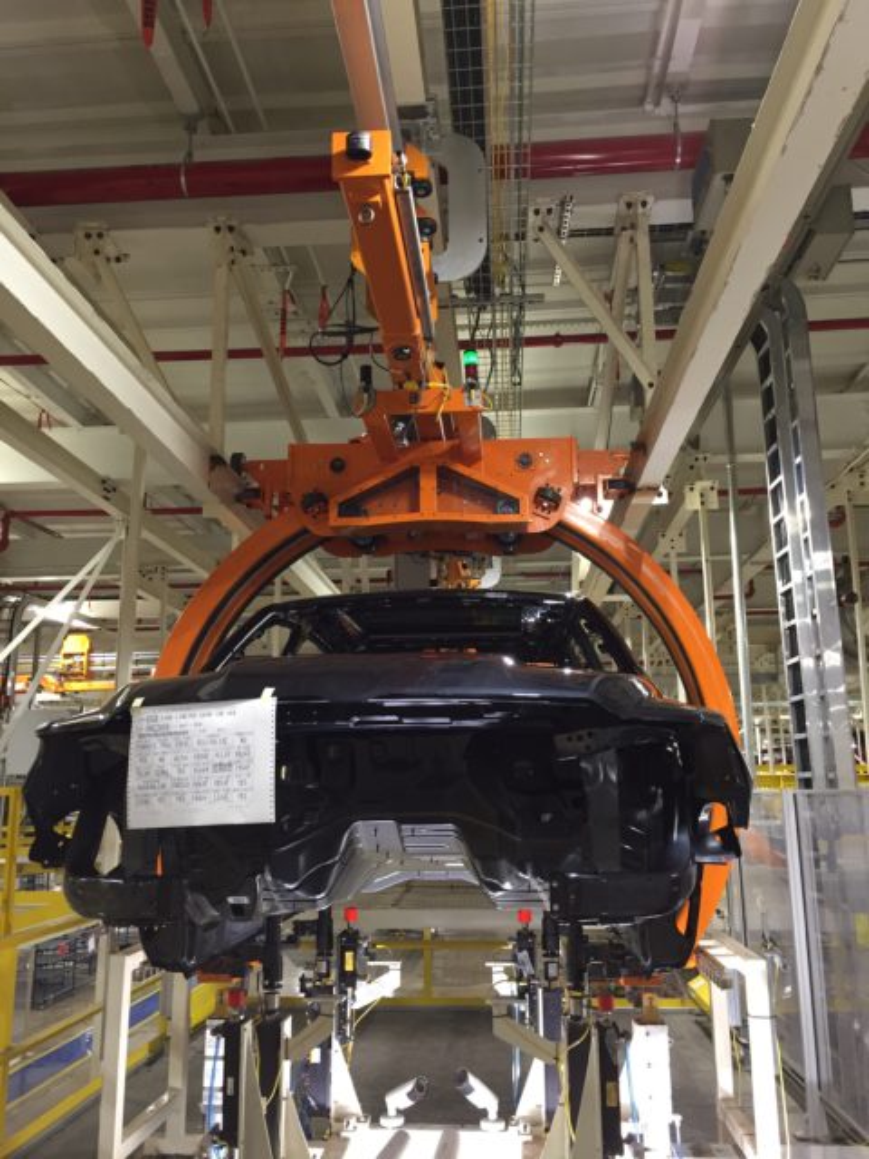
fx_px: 971
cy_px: 580
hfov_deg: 48.2
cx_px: 434
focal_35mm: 29
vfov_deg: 61.7
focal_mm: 4.15
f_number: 2.2
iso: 100
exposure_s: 1/30
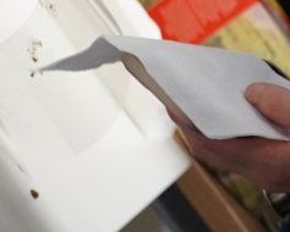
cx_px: 529
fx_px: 3754
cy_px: -341
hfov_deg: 4.4
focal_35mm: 437
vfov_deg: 3.5
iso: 3200
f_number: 5
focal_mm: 54
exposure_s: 1/160
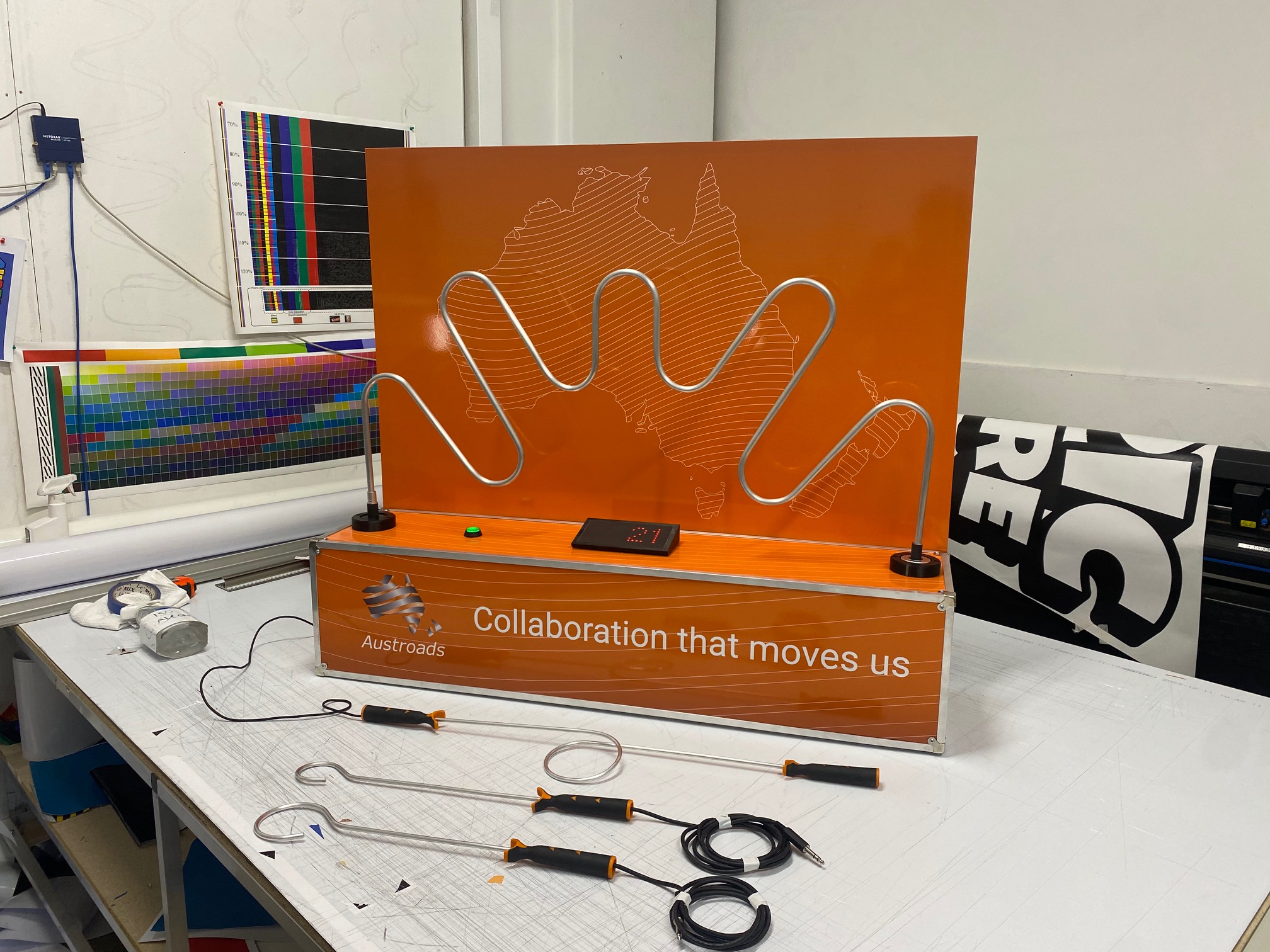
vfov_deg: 53.1
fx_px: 954
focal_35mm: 26
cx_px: 635
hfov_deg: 67.3
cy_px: 476
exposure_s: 1/100
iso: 100
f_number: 1.8
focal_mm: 4.25
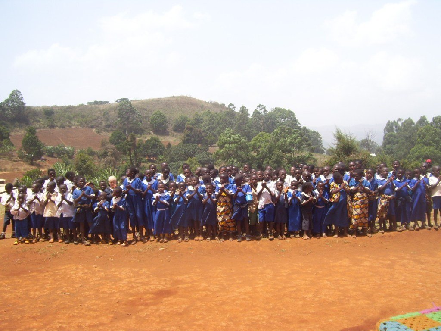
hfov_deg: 51.4
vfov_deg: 39.7
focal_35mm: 36
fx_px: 459
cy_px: 166
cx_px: 220
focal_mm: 6
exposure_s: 1/400
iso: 80
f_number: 4.8
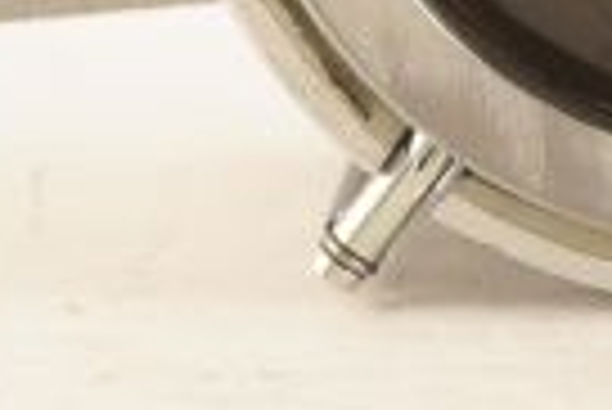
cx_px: 716
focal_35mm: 220
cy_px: -336
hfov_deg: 9.2
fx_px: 3744
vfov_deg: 6.1
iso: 1600
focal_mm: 50
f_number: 13
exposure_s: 1/160
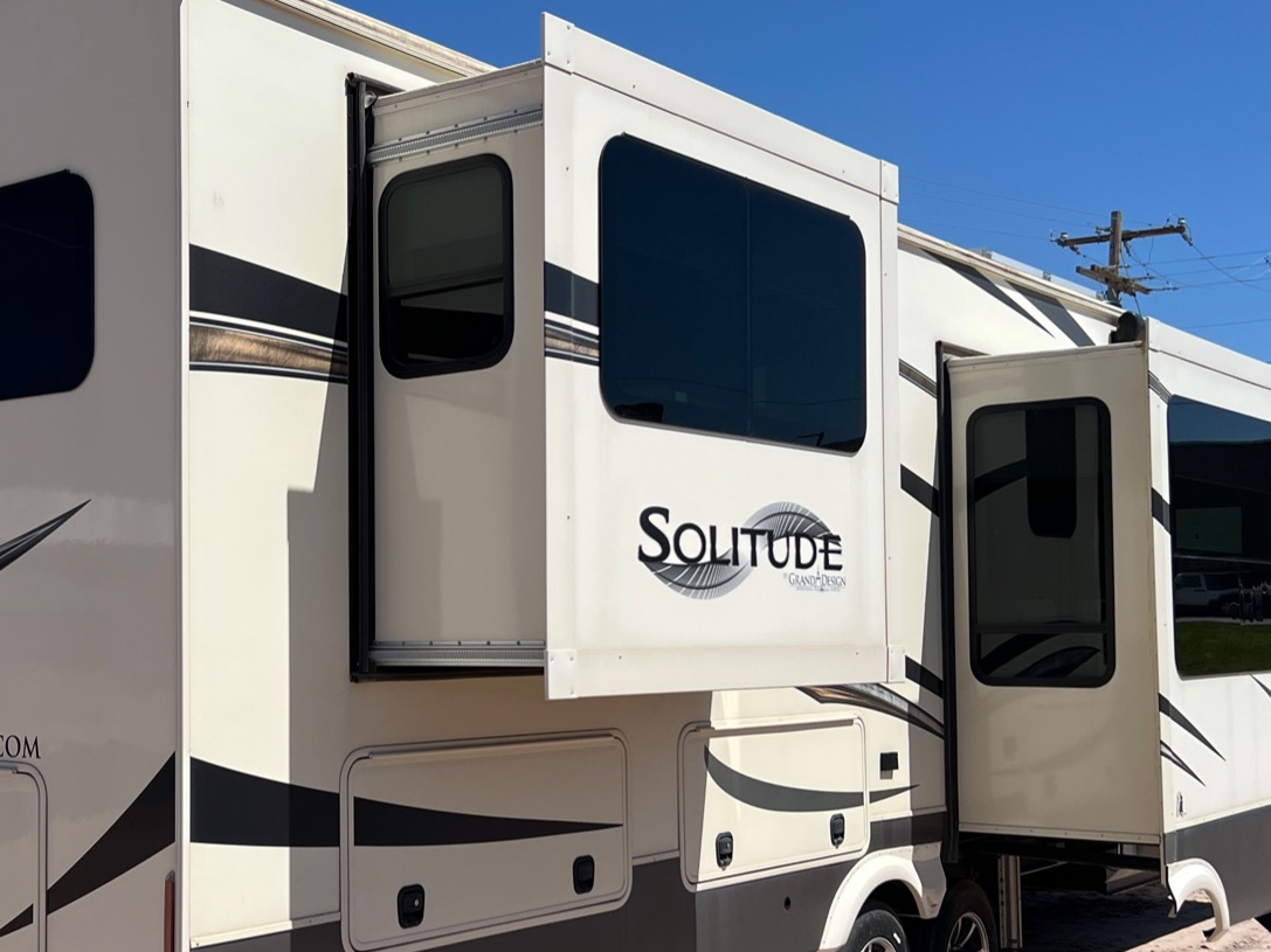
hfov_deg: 38.4
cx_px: 417
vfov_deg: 29.6
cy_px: 564
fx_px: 1799
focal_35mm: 49
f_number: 1.5
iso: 50
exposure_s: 1/8000
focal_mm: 5.7
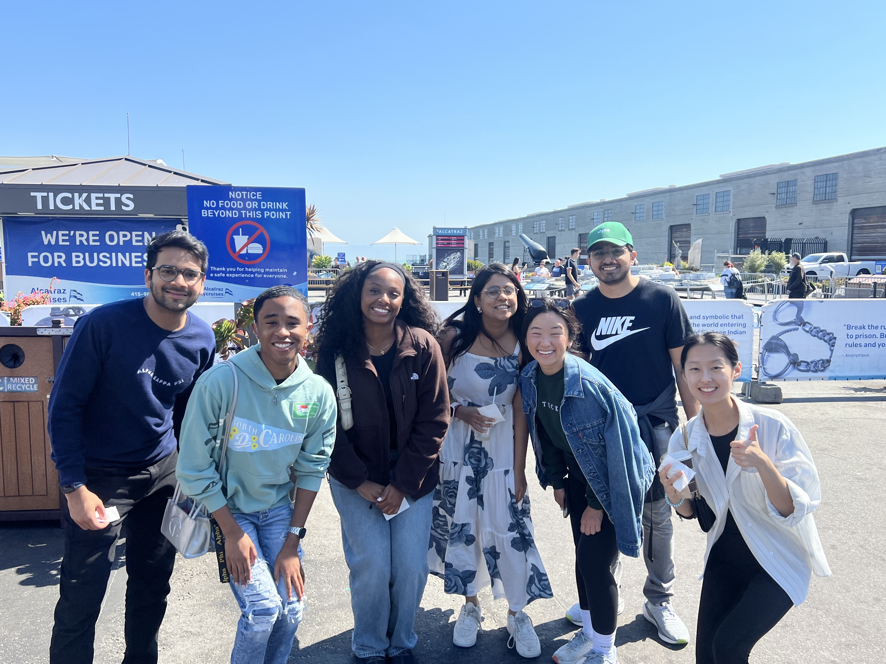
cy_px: 331
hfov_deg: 61.7
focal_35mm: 29
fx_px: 742
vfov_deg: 48.2
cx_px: 443
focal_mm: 5.7
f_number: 1.5
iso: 50
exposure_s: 1/2841
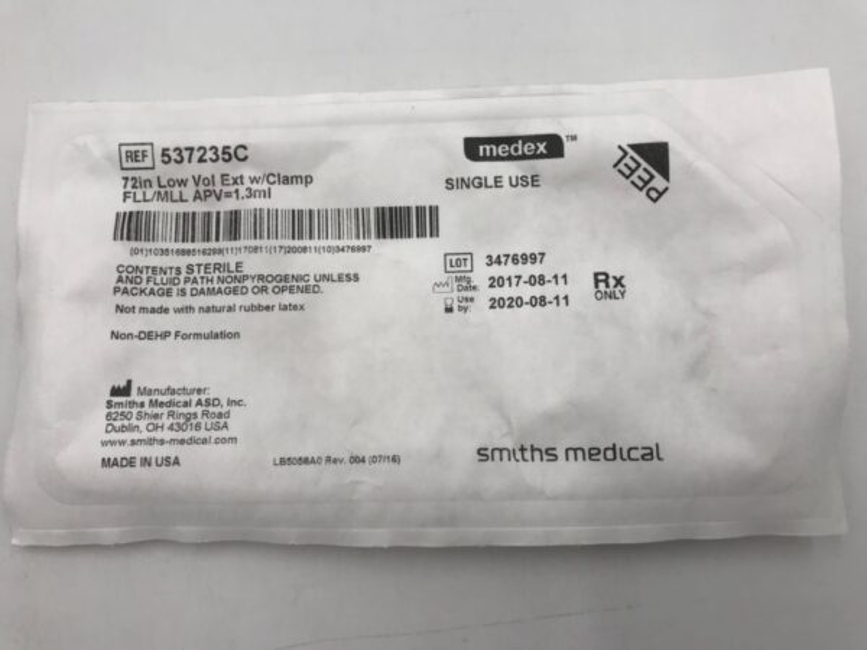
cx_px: 434
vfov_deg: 49.7
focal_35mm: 28
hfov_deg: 63.4
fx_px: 701
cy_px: 325
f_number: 1.8
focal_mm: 3.99
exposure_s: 1/182
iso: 20
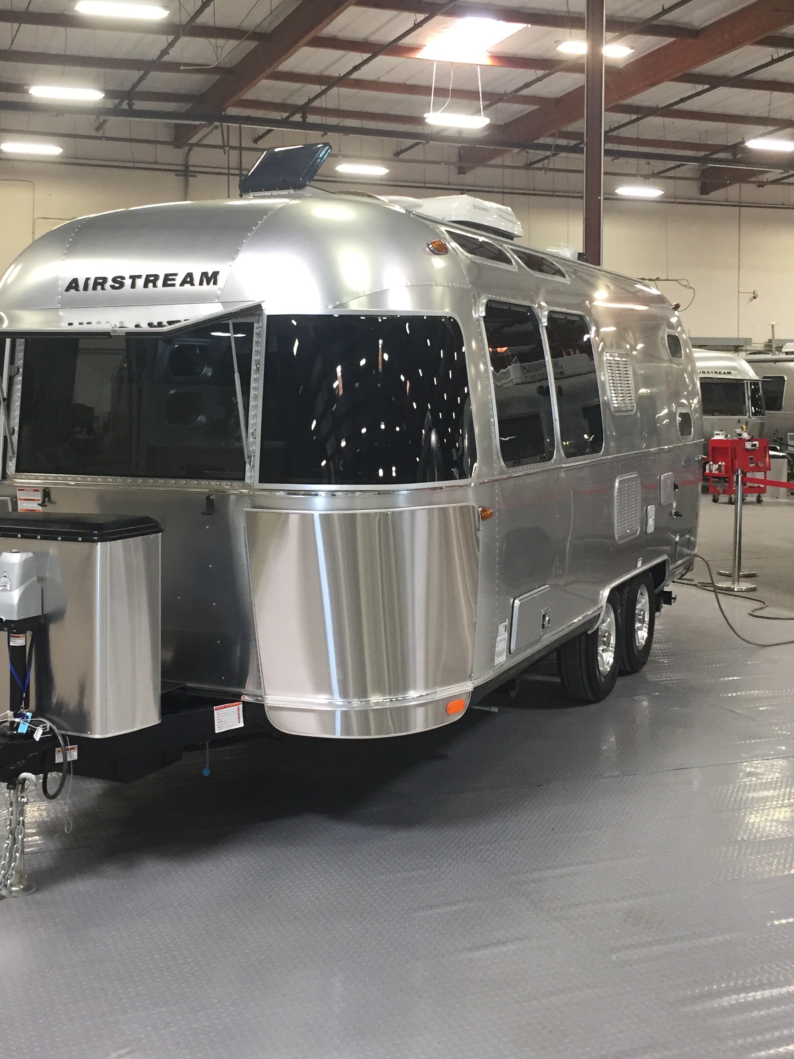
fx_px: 1254
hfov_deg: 35.1
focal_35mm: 41
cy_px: 419
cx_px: 329
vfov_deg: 45.5
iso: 50
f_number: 2.2
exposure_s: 1/30
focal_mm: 4.15
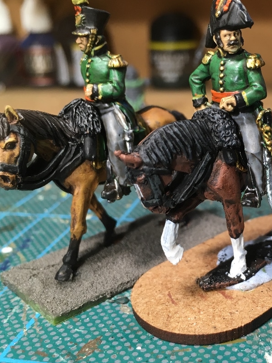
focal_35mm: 44
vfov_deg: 42.9
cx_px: 238
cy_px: 177
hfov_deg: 31.5
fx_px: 461
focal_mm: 4.15
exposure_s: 1/33
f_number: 2.2
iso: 32
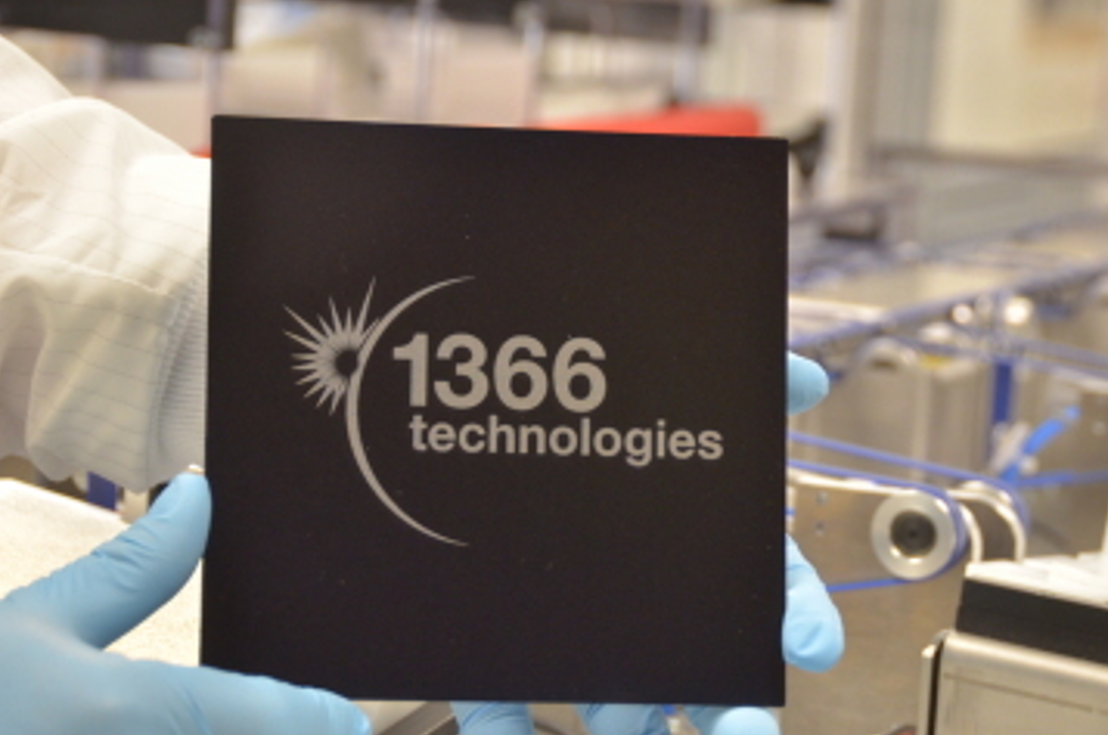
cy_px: 425
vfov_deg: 9.7
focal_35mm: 141
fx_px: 4334
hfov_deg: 14.6
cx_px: 701
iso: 1250
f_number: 5.6
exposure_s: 1/50
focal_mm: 70
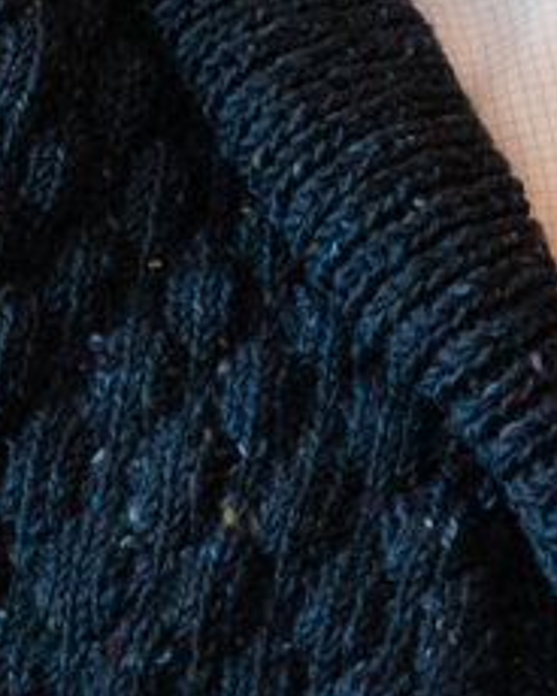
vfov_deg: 2.3
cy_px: -325
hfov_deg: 1.8
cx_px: 926
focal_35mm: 836
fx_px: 17227
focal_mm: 200
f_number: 4
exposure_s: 1/100
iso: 8000
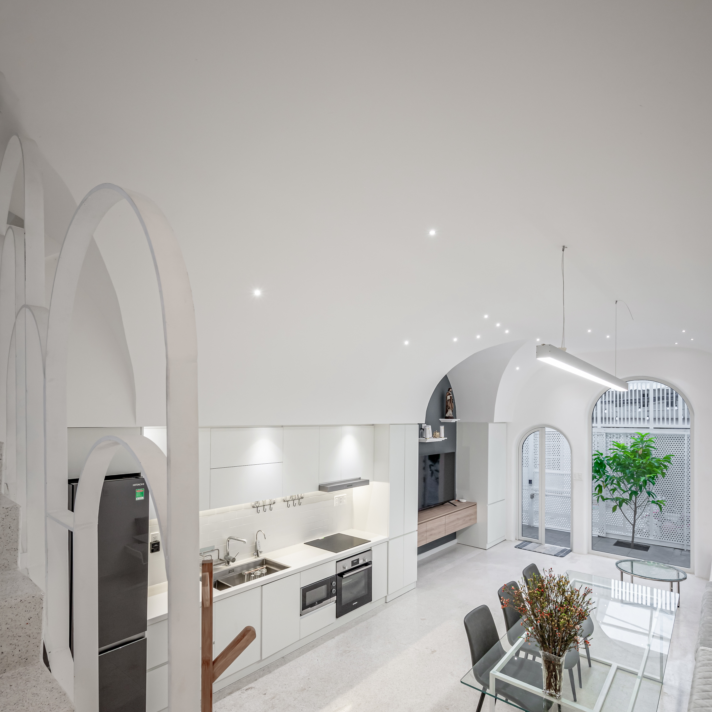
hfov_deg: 80.7
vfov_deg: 80.1
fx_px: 419
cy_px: 416
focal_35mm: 18
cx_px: 355
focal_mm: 14
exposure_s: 1/13
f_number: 9
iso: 250
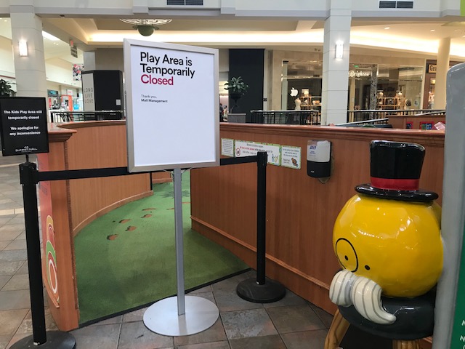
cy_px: 174
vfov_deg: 49.7
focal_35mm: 28
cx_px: 232
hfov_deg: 63.4
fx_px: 376
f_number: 1.8
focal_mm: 3.99
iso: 32
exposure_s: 1/30
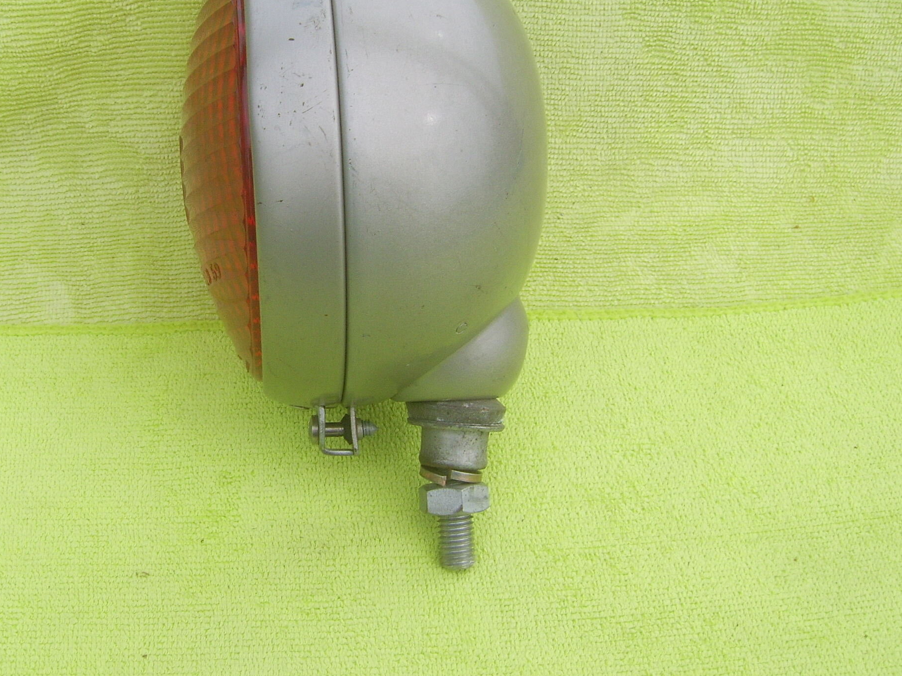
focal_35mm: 54
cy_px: 241
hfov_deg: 35.1
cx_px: 287
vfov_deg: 26.9
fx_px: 1407
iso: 50
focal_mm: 7.8
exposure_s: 1/100
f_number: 6.4
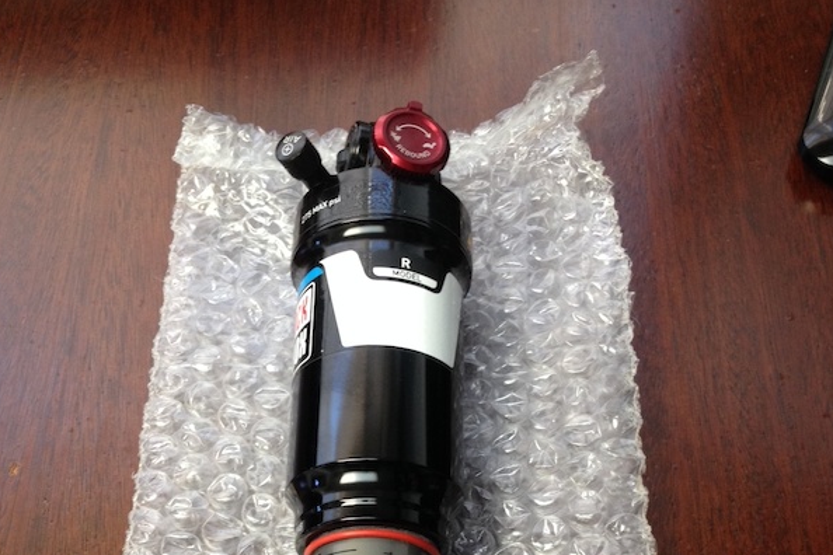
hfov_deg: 40.3
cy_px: 507
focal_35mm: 49
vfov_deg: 26.5
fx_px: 1134
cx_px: 416
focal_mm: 4.28
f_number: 2.4
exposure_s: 1/20
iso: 100
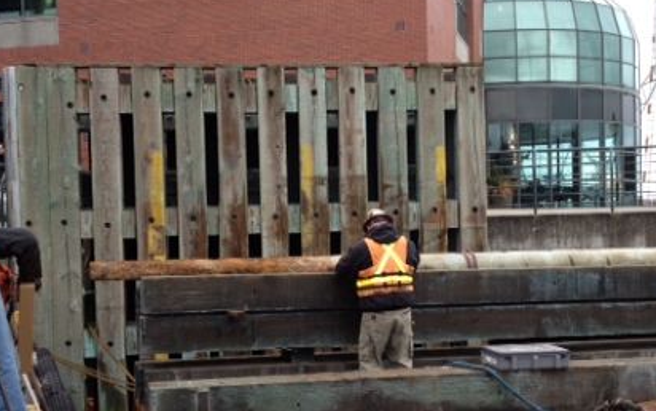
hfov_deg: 34.0
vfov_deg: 21.6
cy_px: 250
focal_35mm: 60
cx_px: 361
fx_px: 1073
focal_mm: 4.28
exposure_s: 1/122
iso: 50
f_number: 2.4
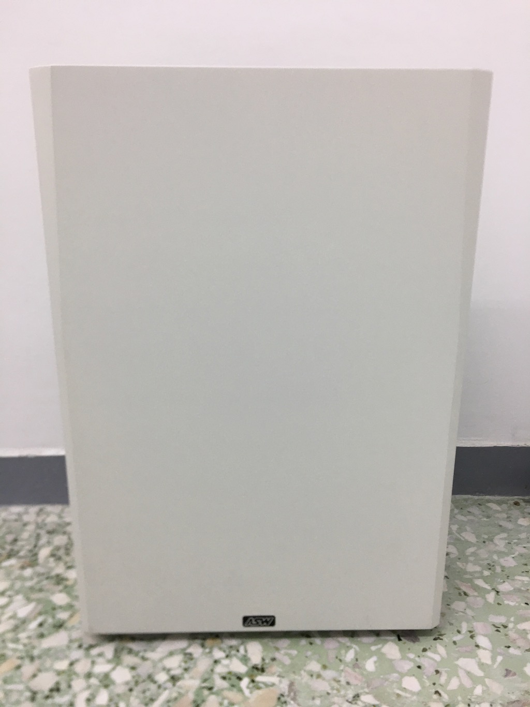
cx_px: 265
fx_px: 592
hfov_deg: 48.2
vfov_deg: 61.7
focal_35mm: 29
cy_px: 354
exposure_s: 1/17
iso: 32
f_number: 2.2
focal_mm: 4.15
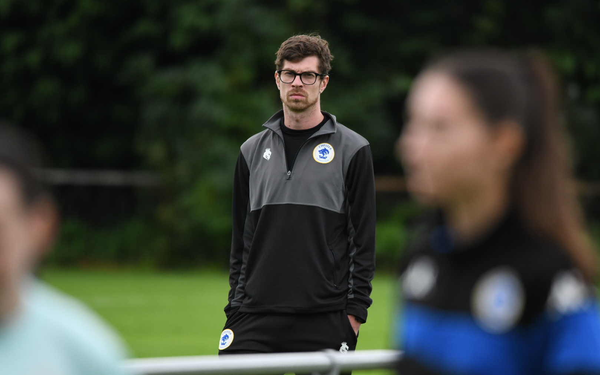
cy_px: 197
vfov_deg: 2.1
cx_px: 300
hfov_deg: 3.4
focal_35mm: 613
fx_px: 10024
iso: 2000
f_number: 6.3
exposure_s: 1/1250
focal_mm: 600
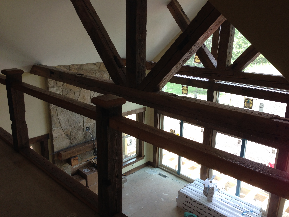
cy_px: 108
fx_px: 276
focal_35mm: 33
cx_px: 144
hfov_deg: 55.4
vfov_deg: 42.9
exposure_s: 1/120
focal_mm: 4.12
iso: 80
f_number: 2.4
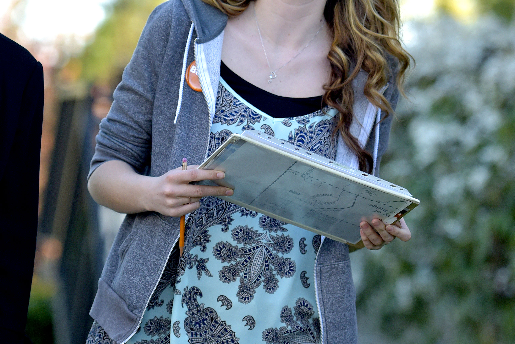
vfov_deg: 5.7
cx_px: 142
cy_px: 123
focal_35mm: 241
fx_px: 3449
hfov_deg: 8.5
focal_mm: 105
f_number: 2.8
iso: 1000
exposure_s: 1/1600
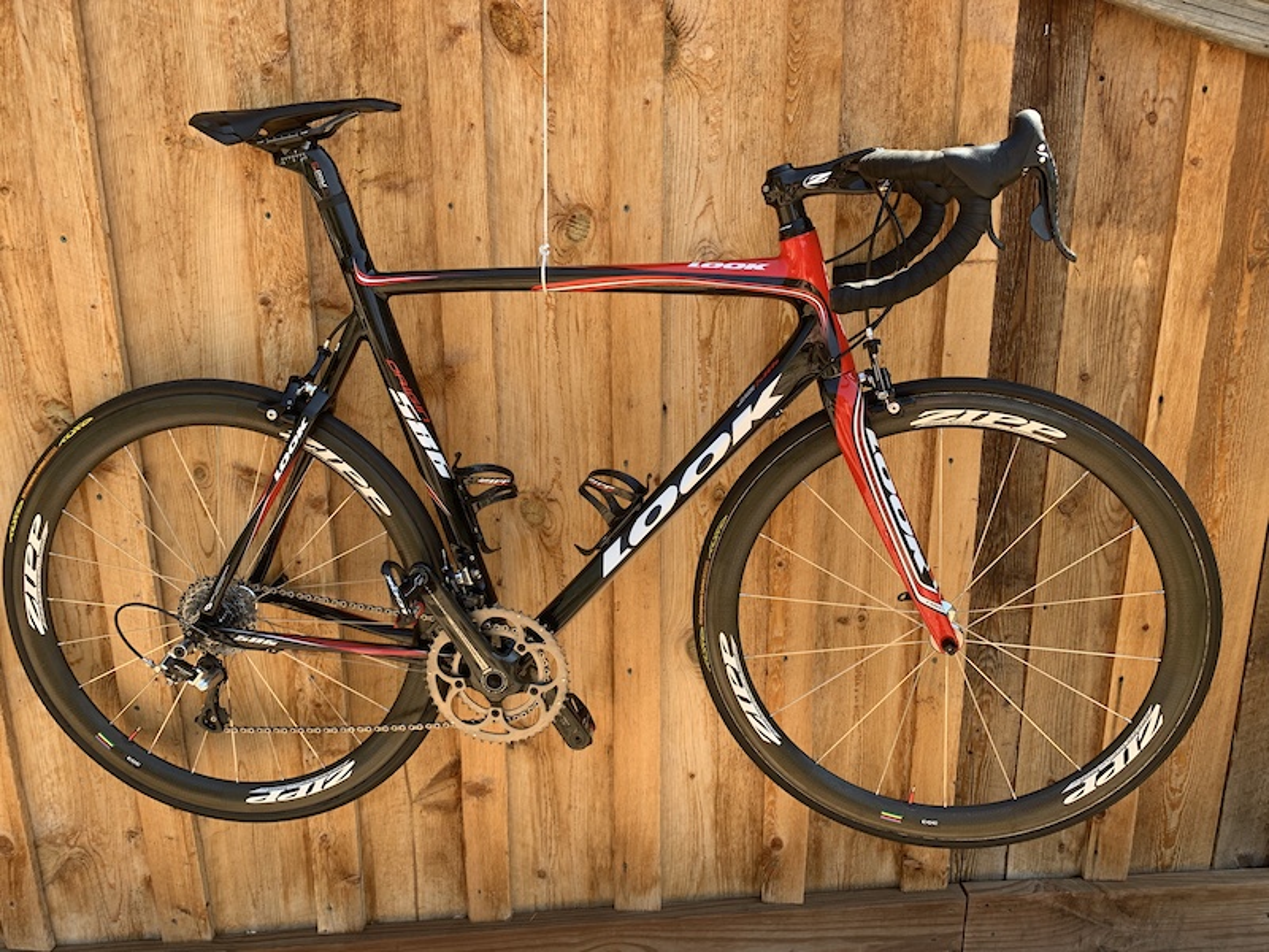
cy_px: 476
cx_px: 634
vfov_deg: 53.1
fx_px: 953
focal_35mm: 26
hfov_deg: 67.3
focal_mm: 4.25
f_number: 1.8
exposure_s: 1/291
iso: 25
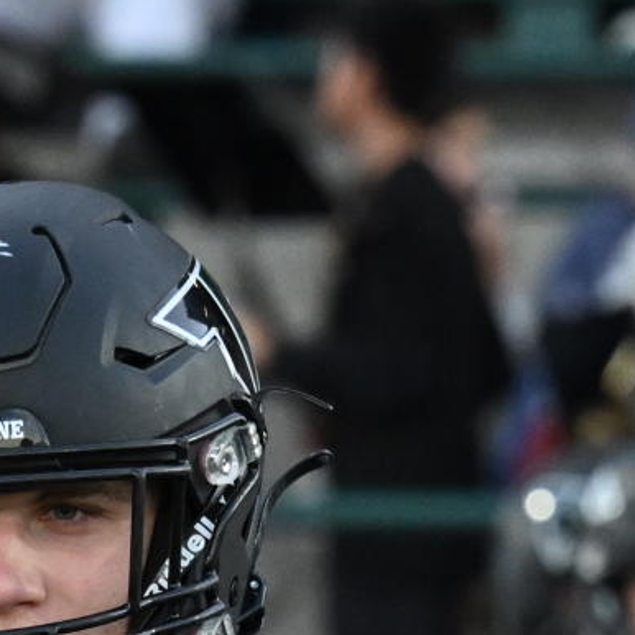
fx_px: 18513
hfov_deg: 2.0
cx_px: 332
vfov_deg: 2.0
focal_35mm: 892
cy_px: 1548
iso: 2500
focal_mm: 125
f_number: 4.5
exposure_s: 1/640
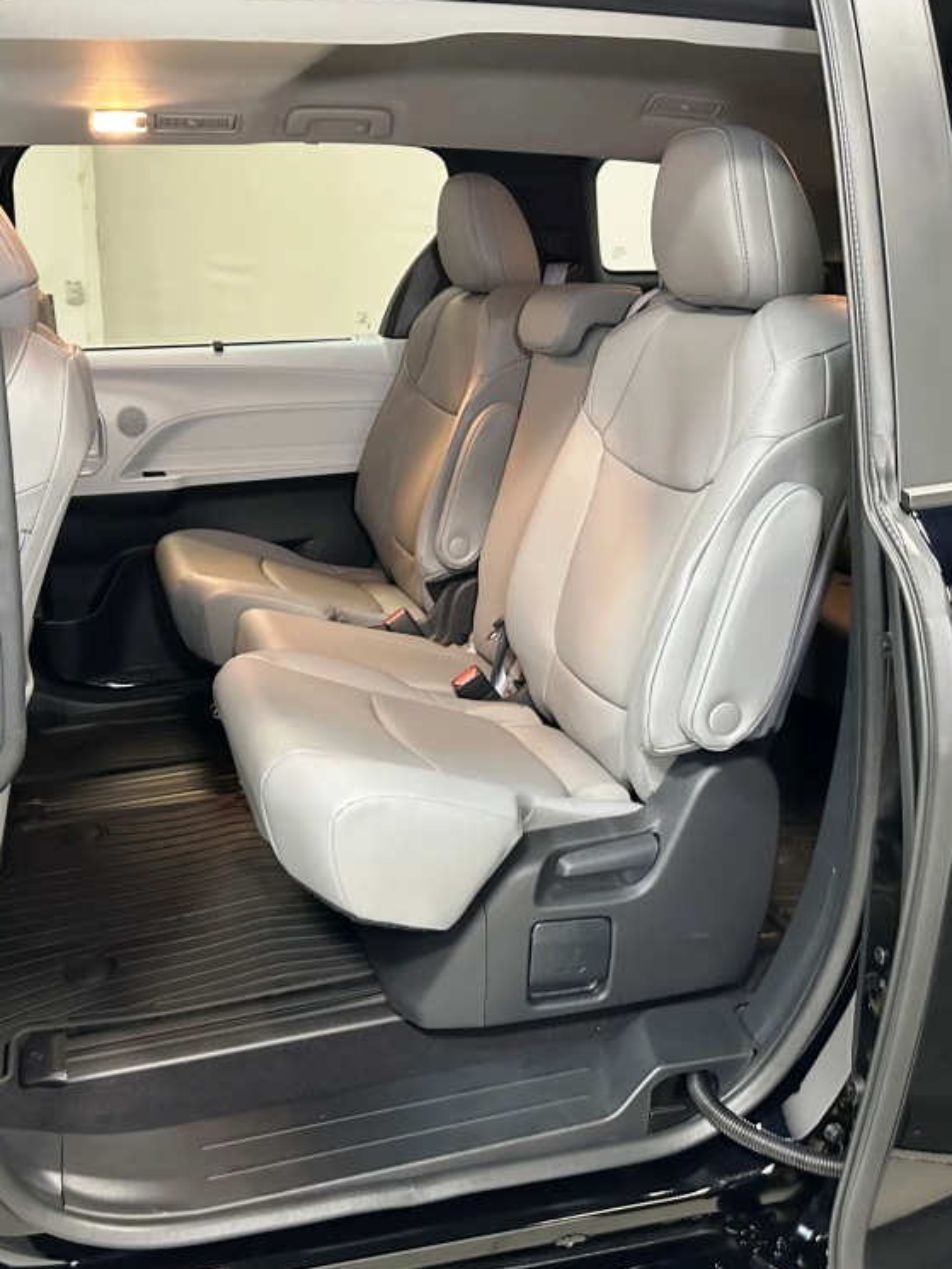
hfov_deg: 42.7
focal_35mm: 33
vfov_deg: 55.3
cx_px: 368
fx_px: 1210
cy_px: 632
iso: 800
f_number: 1.78
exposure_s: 1/40
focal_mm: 6.86
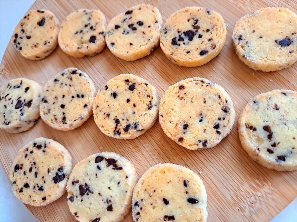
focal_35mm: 24
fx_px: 206
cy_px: 111
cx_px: 148
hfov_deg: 71.6
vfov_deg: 56.8
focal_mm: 5.23
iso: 320
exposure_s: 1/50
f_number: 1.8
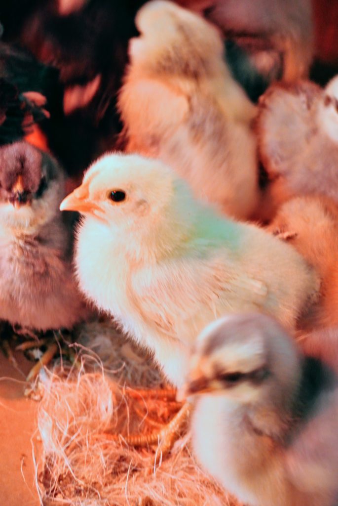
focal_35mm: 119
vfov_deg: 17.2
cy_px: 253
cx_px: 169
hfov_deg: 11.5
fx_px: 1672
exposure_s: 1/13
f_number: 4
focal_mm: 44.2
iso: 800
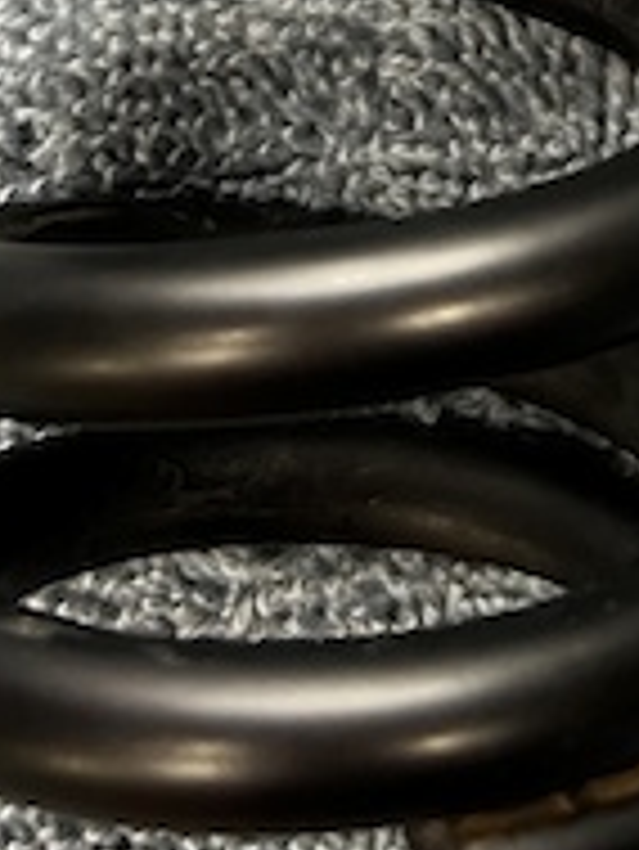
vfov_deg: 15.2
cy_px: -733
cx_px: 567
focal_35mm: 110
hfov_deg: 13.4
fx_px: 2704
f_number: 1.5
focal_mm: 5.7
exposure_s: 1/60
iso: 125
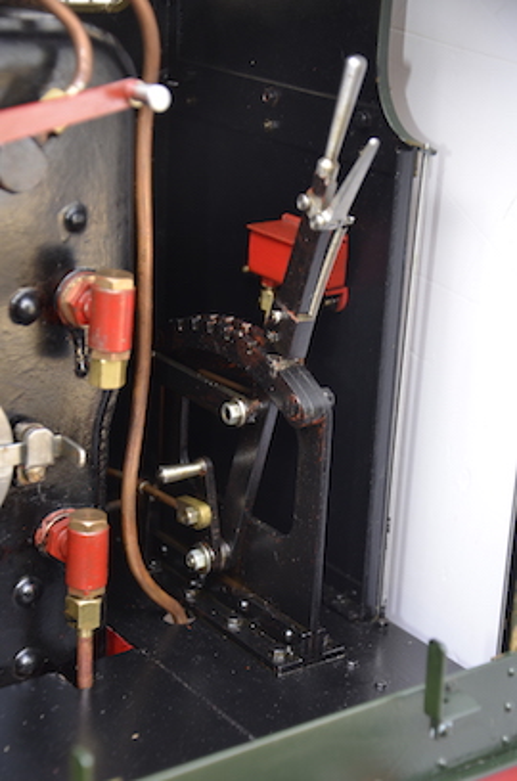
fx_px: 1689
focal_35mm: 78
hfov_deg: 17.4
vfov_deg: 26.0
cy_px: 390
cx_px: 258
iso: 400
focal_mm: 52
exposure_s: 1/60
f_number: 5
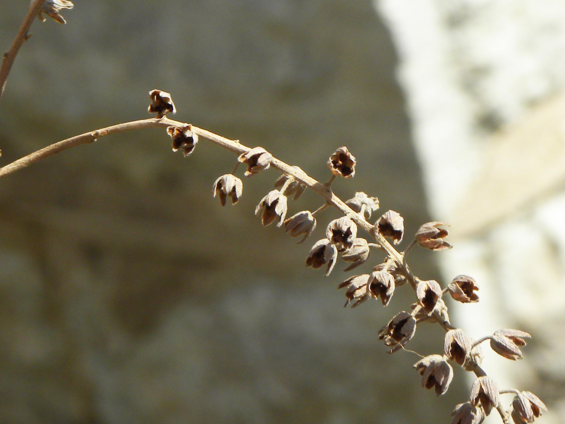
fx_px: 3199
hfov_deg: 10.1
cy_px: 198
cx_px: 135
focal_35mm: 196
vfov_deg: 7.6
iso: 64
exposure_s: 1/279
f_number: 5.6
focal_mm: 18.8
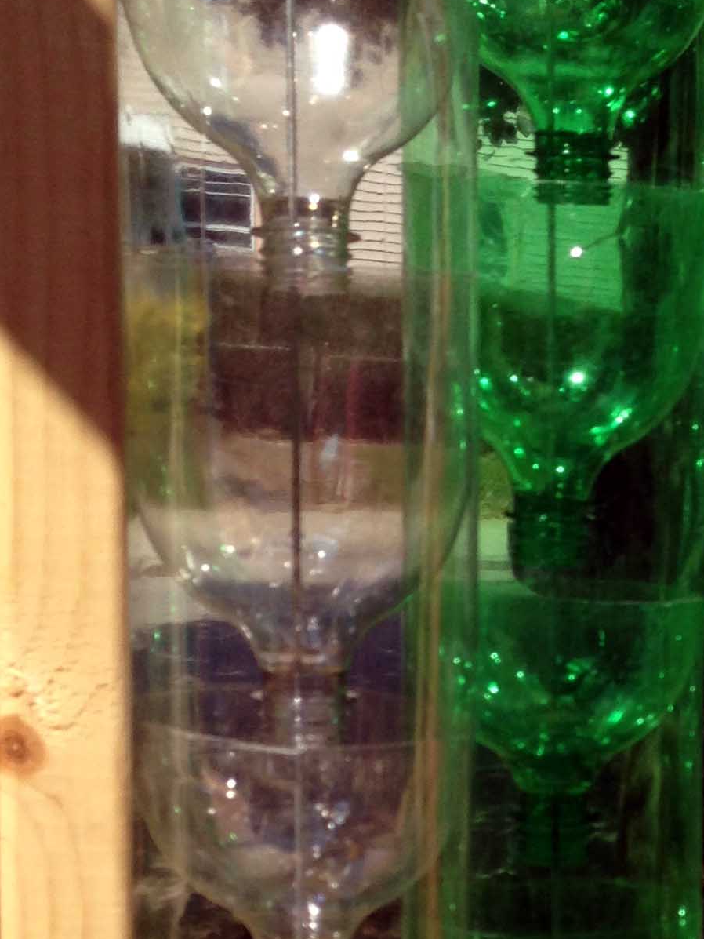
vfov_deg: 21.5
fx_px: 2440
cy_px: 729
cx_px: 846
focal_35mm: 90
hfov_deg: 15.8
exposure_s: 1/1355
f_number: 2.4
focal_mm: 4.13
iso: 50
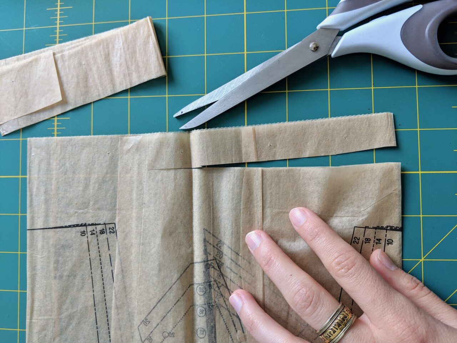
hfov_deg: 65.3
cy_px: 172
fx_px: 356
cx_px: 228
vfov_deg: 51.4
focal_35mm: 27
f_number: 1.8
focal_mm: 4.44
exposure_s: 1/125
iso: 58
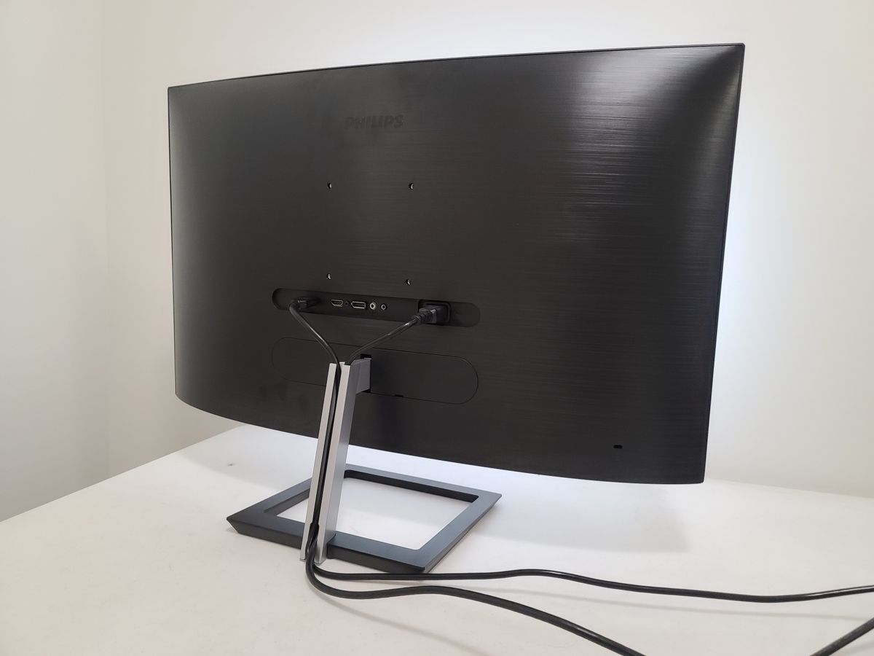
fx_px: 631
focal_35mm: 25
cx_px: 437
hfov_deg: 69.4
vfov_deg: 54.9
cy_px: 328
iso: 500
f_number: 1.8
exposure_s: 1/40
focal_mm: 7
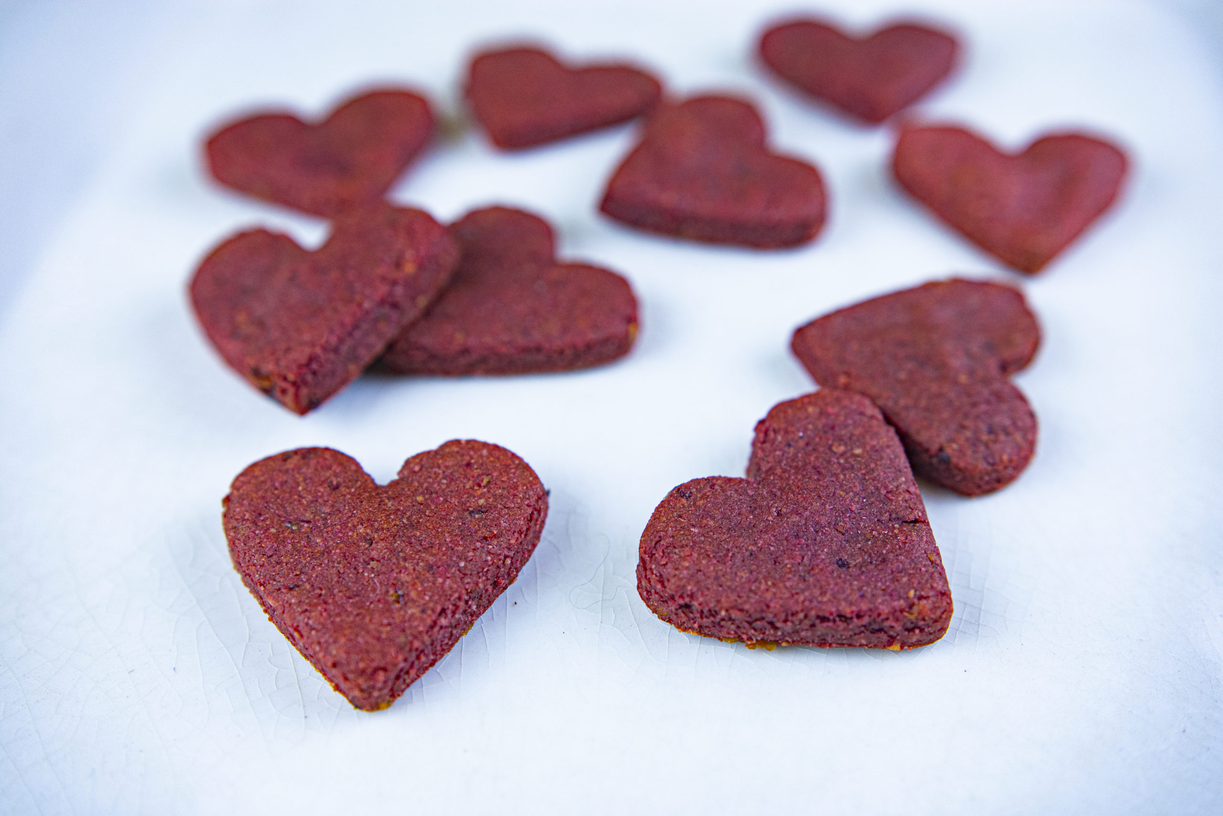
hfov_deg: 49.6
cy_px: 408
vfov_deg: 34.2
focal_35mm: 39
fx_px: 1325
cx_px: 612
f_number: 2.2
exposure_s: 1/1000
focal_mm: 26
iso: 250
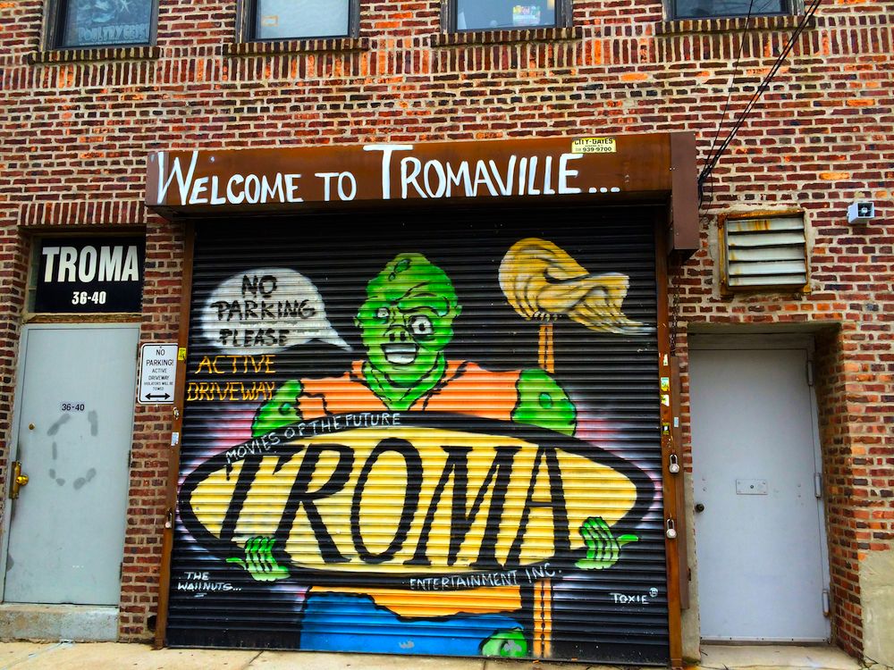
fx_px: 775
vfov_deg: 46.8
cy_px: 335
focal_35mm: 30
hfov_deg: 60.0
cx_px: 447
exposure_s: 1/586
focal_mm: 4.12
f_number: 2.2
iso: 32
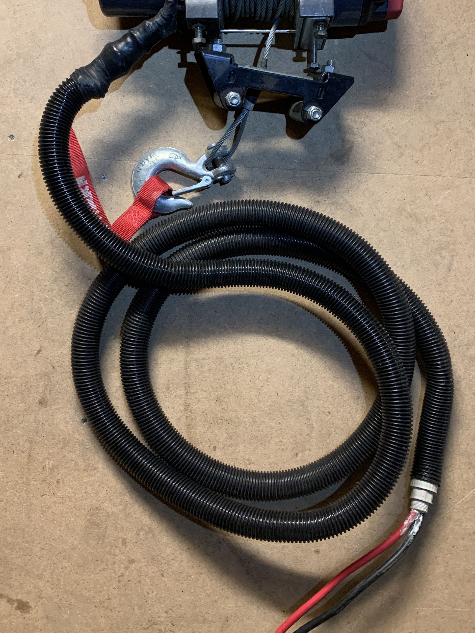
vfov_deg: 45.4
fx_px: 750
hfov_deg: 35.1
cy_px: 240
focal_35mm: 41
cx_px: 238
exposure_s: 1/50
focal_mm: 4.25
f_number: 1.8
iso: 320
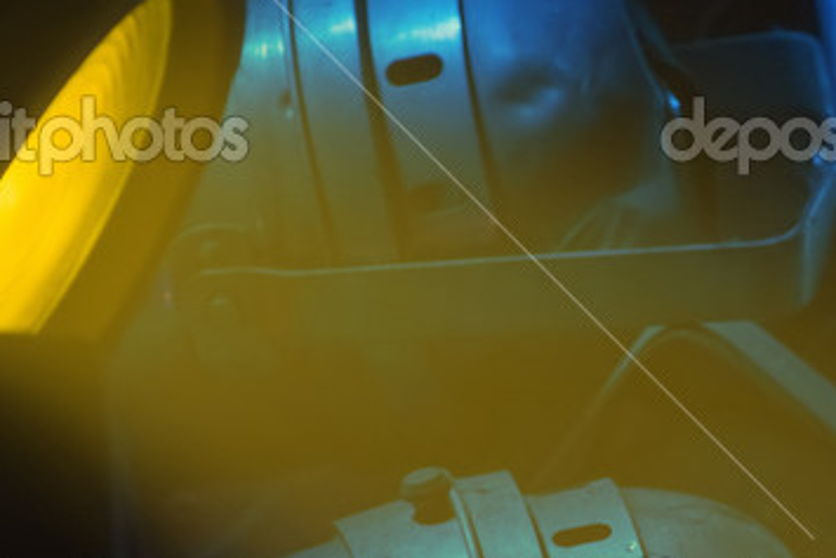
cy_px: 606
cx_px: 877
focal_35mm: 576
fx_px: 13381
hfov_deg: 3.6
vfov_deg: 2.4
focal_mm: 200
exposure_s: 1/200
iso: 3200
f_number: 7.1
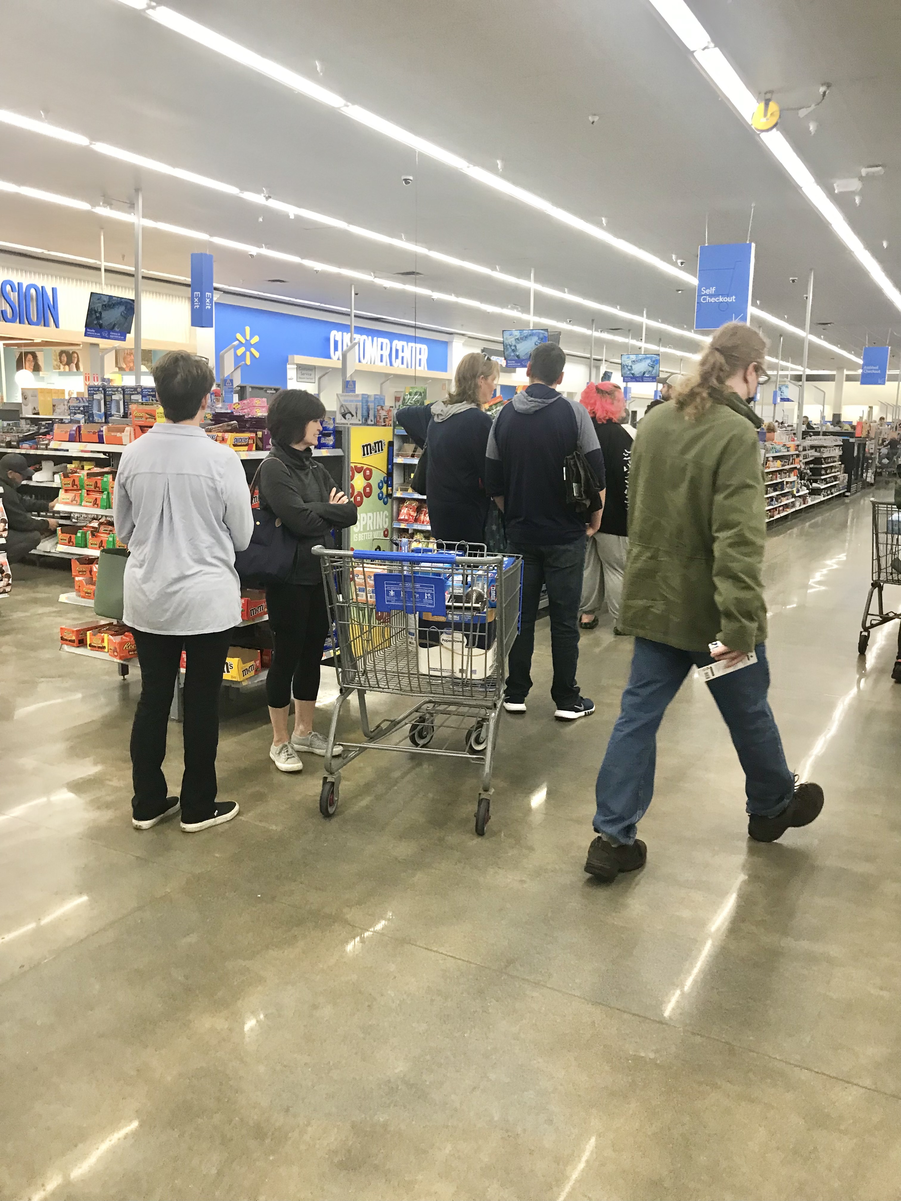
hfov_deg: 49.7
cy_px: 600
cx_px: 450
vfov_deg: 63.4
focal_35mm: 28
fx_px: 972
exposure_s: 1/30
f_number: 1.8
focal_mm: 3.99
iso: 32
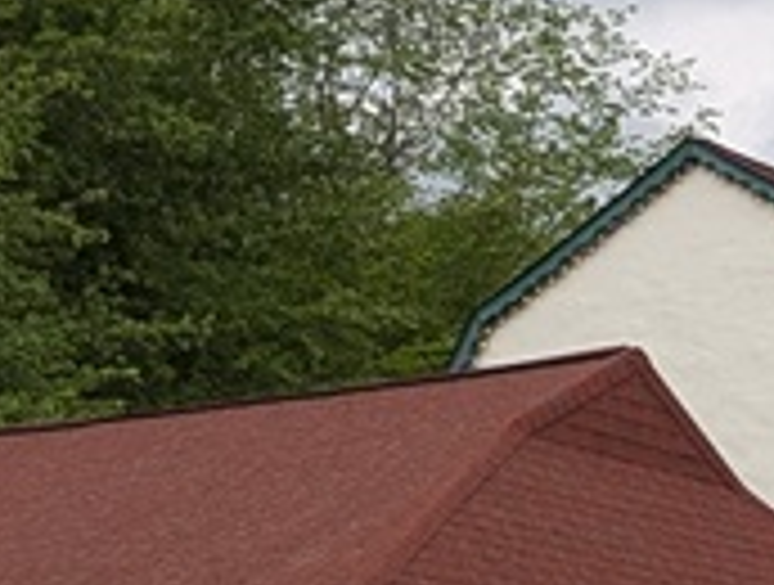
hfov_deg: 10.2
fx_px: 3745
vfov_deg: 8.9
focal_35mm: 167
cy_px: 218
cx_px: 1881
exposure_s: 1/104
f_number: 1.85
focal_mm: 6.81
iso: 62
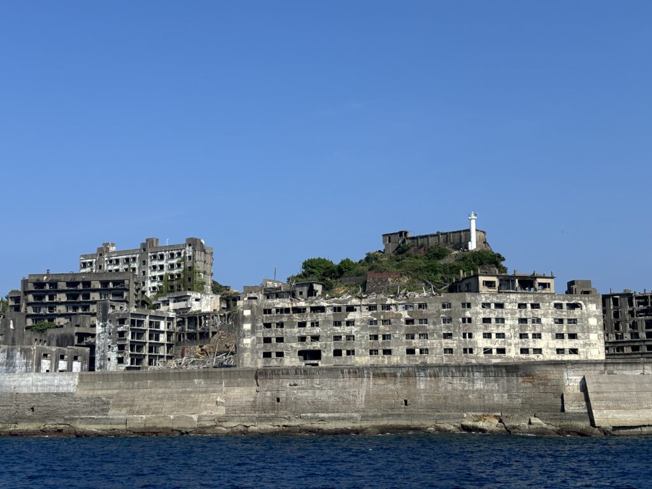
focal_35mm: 52
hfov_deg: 36.8
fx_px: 979
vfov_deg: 28.0
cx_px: 326
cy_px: 244
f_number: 1.6
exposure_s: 1/3021
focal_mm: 5.96
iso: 32
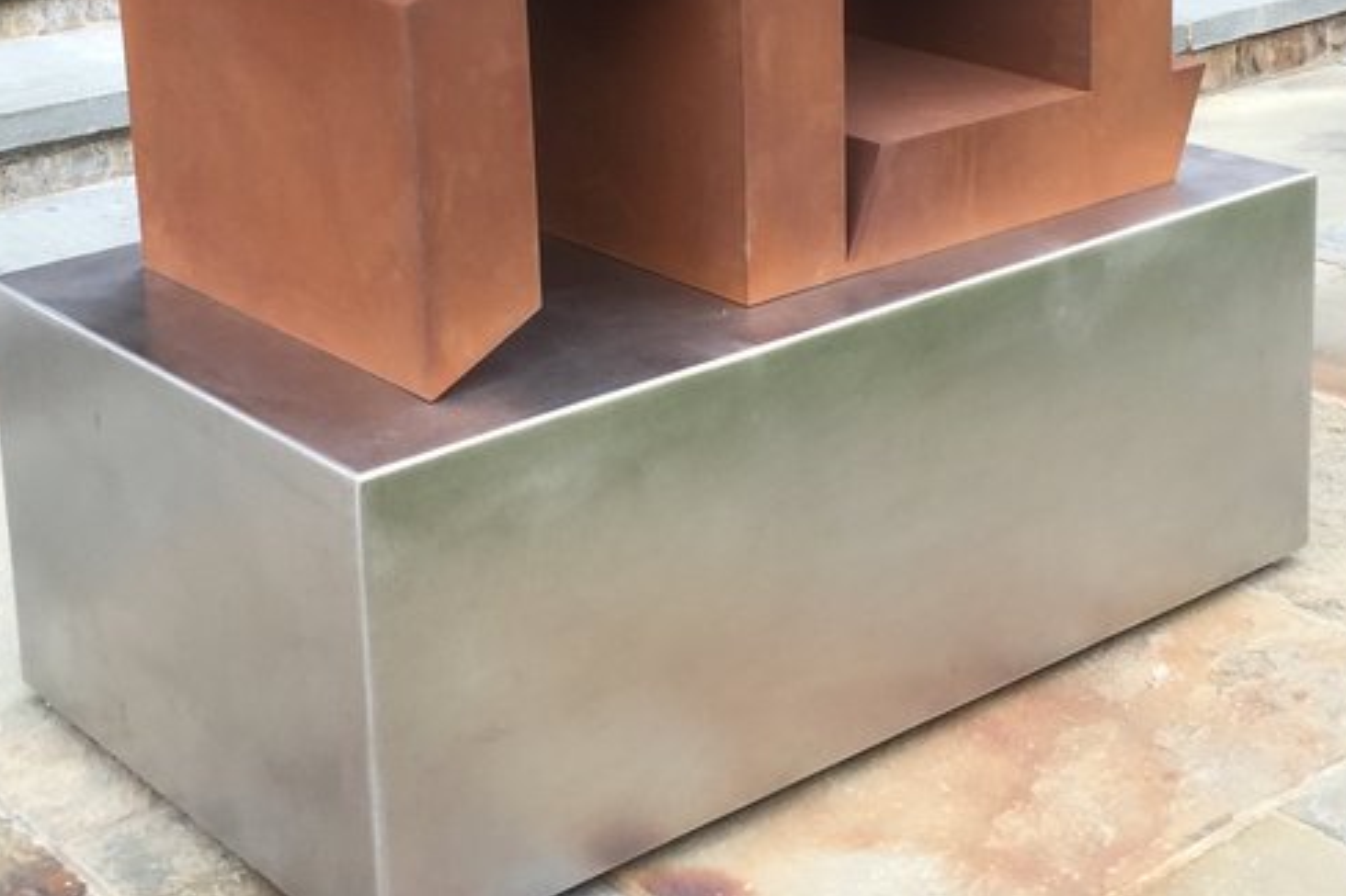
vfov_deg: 20.2
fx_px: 2467
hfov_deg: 30.5
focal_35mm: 66
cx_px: 725
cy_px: 79
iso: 32
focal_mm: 4.15
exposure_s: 1/384
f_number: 2.2
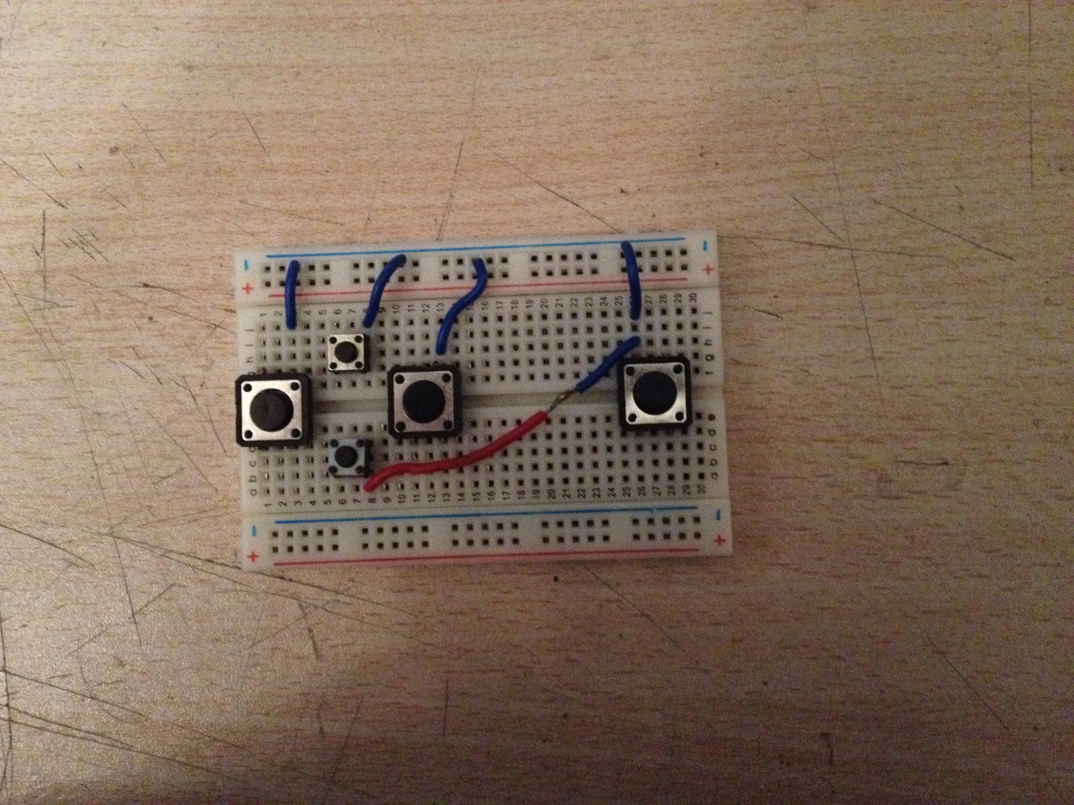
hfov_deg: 52.6
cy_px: 402
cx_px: 537
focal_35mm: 35
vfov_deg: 40.7
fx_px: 1086
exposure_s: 1/17
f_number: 2.4
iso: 800
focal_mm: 4.28
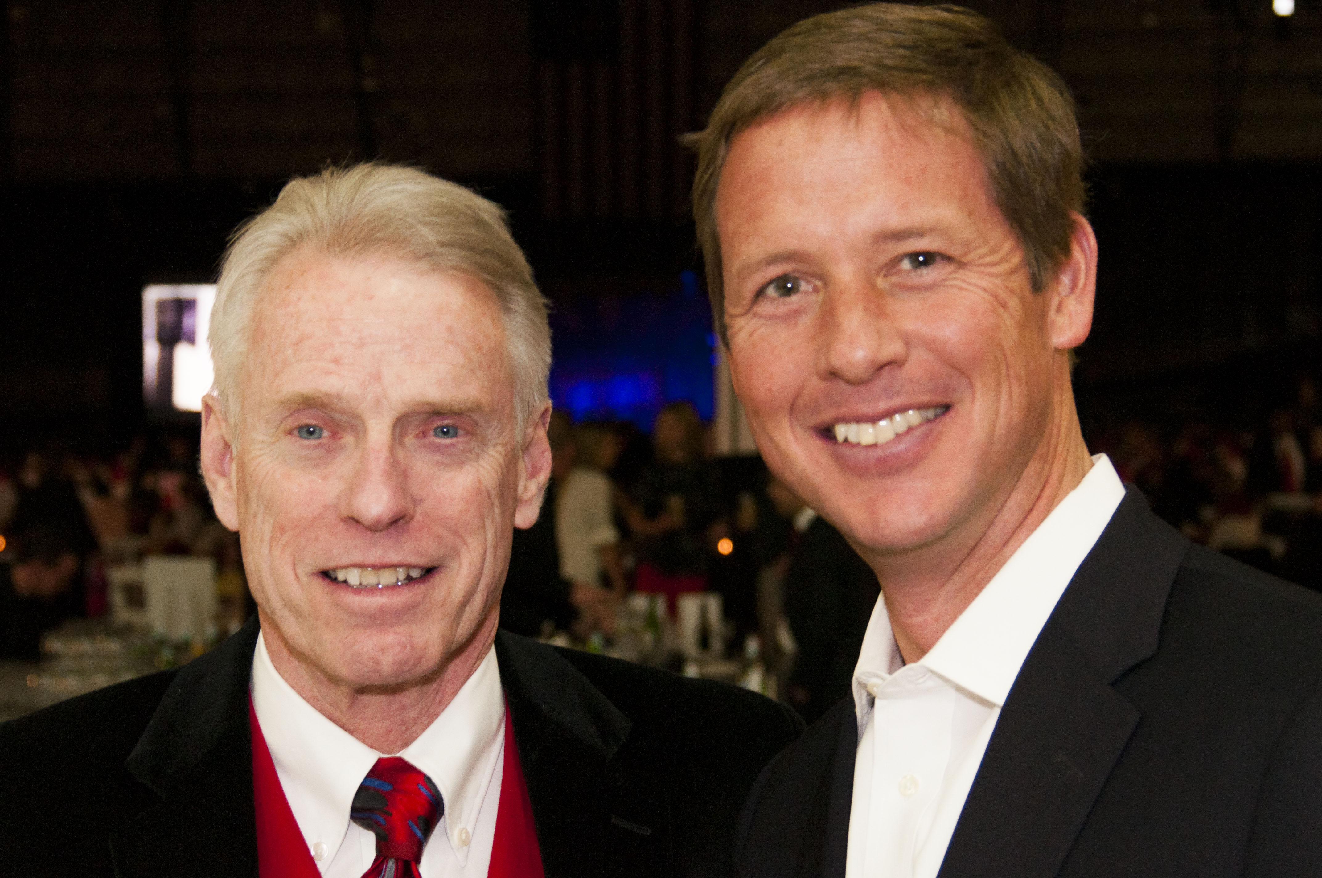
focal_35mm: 72
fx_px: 2641
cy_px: 439
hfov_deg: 28.1
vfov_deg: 18.9
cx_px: 661
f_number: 5.6
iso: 400
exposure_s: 1/60
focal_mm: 48
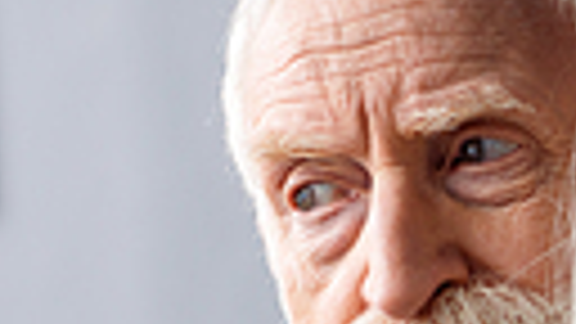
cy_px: 468
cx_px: 724
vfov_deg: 8.3
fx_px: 2184
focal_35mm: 143
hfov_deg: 14.5
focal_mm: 35
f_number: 2.2
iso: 160
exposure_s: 1/200
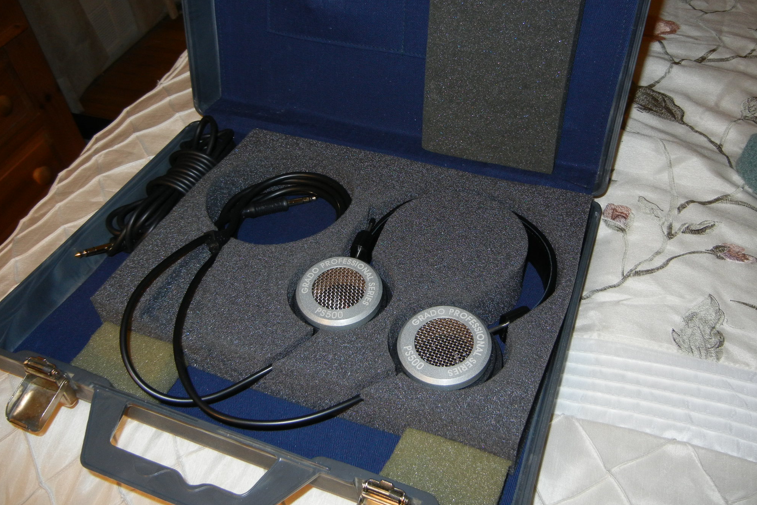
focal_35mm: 32
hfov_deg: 58.7
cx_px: 384
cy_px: 240
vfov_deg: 41.1
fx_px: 673
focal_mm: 5.4
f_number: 3.5
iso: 200
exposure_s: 1/30
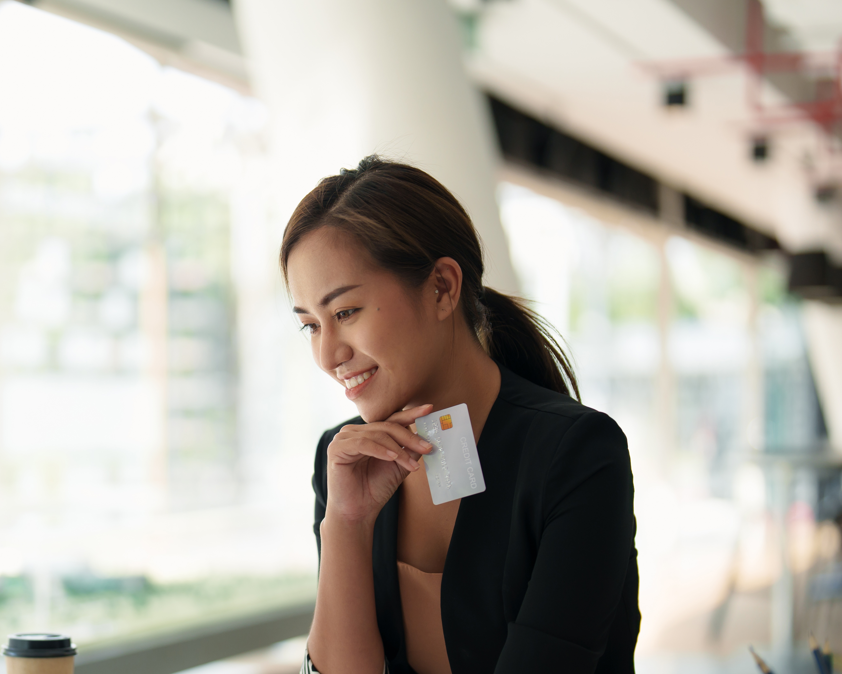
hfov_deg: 23.7
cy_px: 463
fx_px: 1993
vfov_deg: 19.1
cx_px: 235
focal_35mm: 80
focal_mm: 50
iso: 100
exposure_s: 1/500
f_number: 1.2
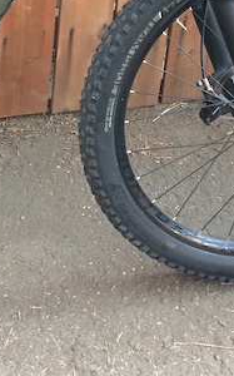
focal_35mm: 82
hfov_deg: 15.2
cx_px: -59
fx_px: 838
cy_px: 50
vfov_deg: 24.6
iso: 64
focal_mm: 4.15
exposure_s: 1/30
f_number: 2.2
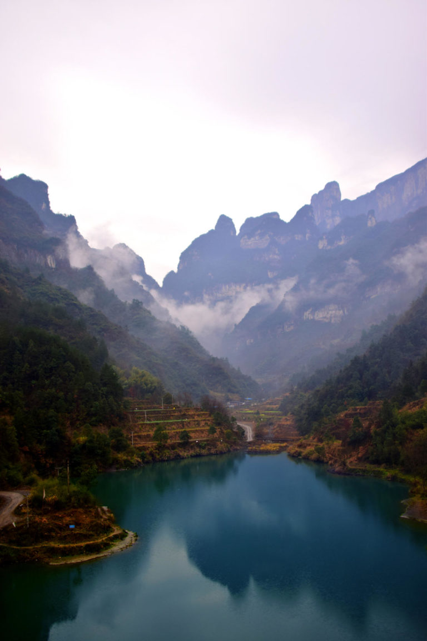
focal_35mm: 30
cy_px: 320
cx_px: 214
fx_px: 534
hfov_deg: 43.6
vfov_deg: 61.9
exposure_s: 1/1250
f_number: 1.8
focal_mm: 20
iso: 200
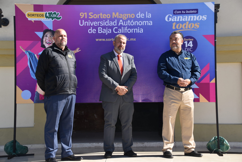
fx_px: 383
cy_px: 81
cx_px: 121
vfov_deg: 23.8
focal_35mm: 57
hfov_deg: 35.0
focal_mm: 38
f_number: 7.1
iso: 100
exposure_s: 1/200
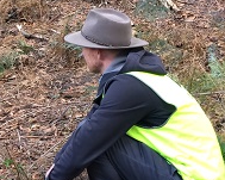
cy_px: 63
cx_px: -65
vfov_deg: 17.0
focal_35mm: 90
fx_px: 599
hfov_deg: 19.6
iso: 40
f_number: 2.2
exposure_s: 1/33
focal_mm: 4.15
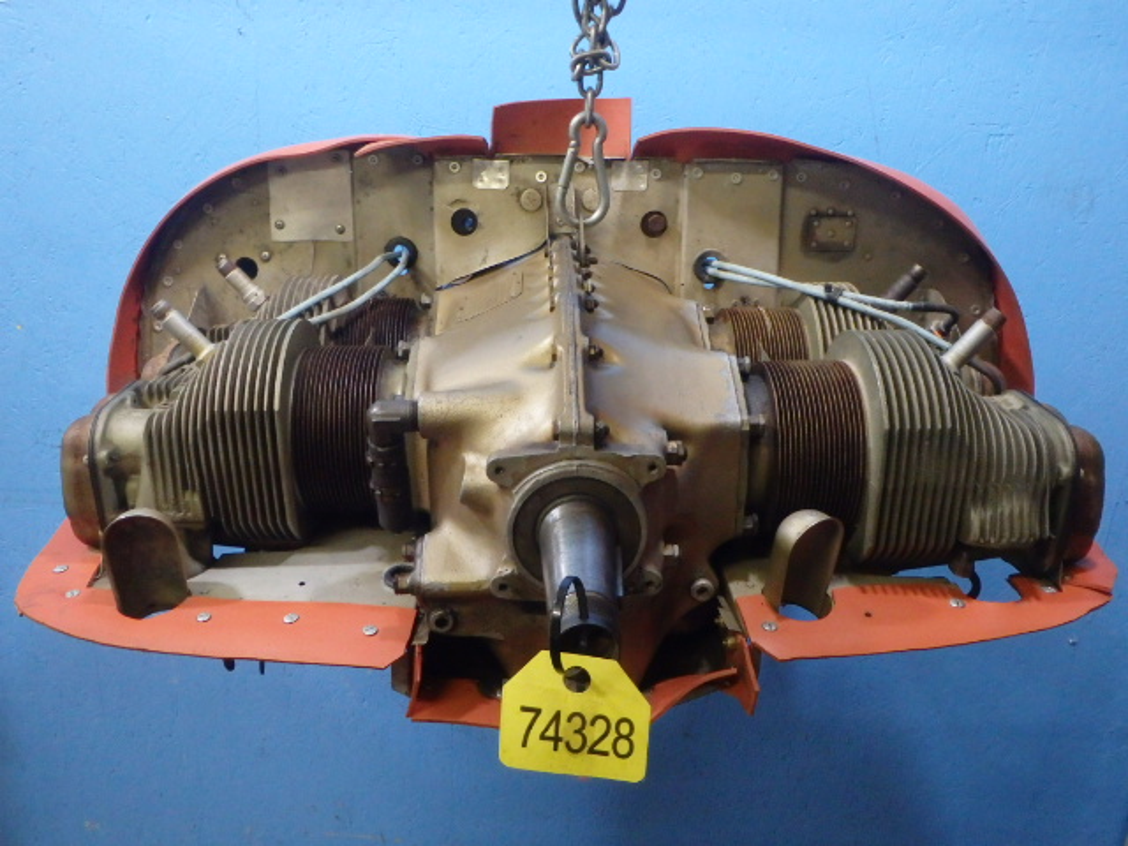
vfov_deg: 46.8
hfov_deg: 60.0
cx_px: 564
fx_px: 978
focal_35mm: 30
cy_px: 423
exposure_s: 1/20
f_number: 4.1
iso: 1000
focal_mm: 5.4
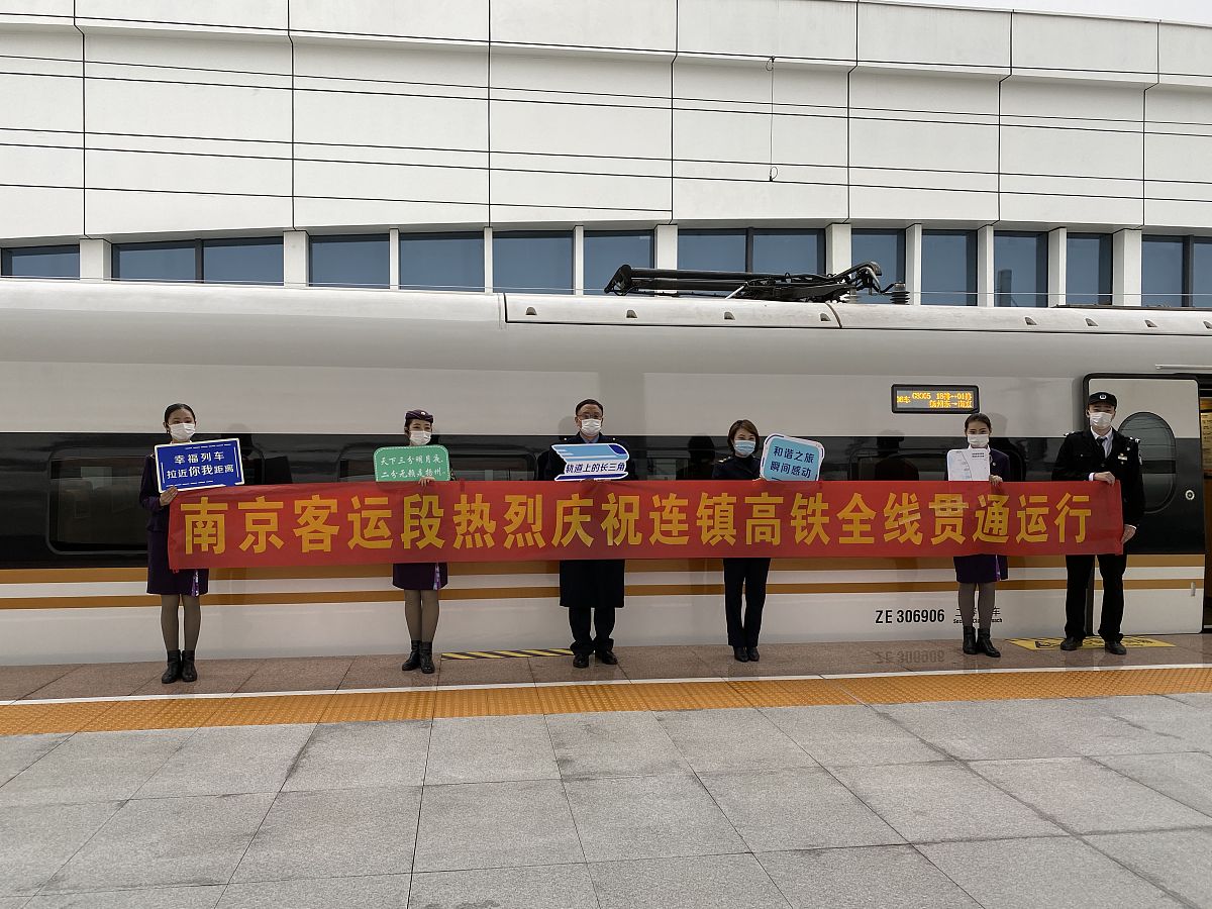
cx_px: 606
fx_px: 910
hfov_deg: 67.3
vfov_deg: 53.1
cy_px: 454
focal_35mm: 26
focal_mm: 4.25
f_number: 1.8
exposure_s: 1/121
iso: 50
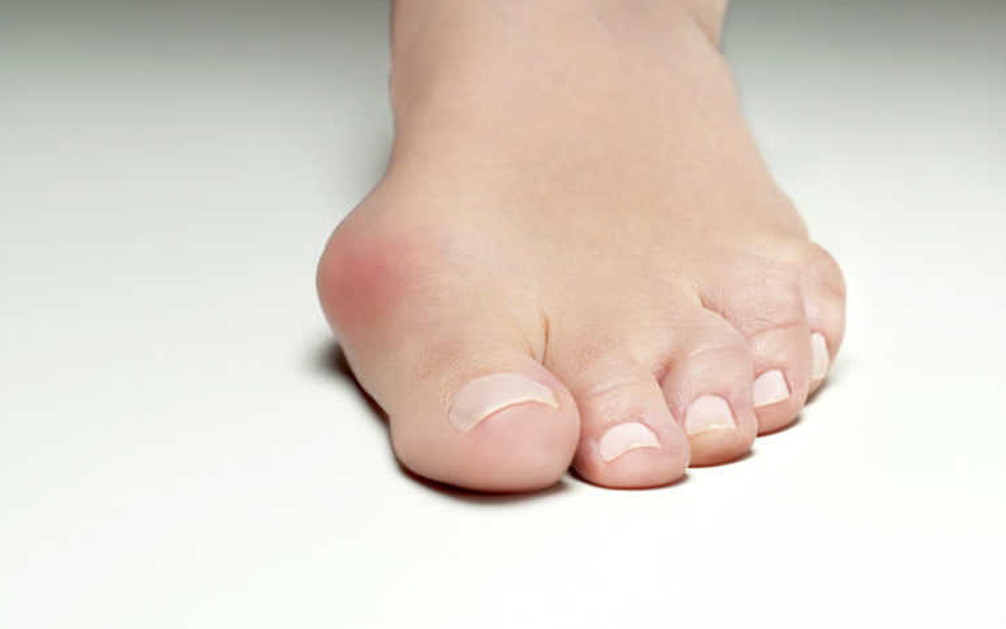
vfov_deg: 16.9
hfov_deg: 26.8
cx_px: 502
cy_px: 330
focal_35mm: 77
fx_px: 2111
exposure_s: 1/30
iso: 100
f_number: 8
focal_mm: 50
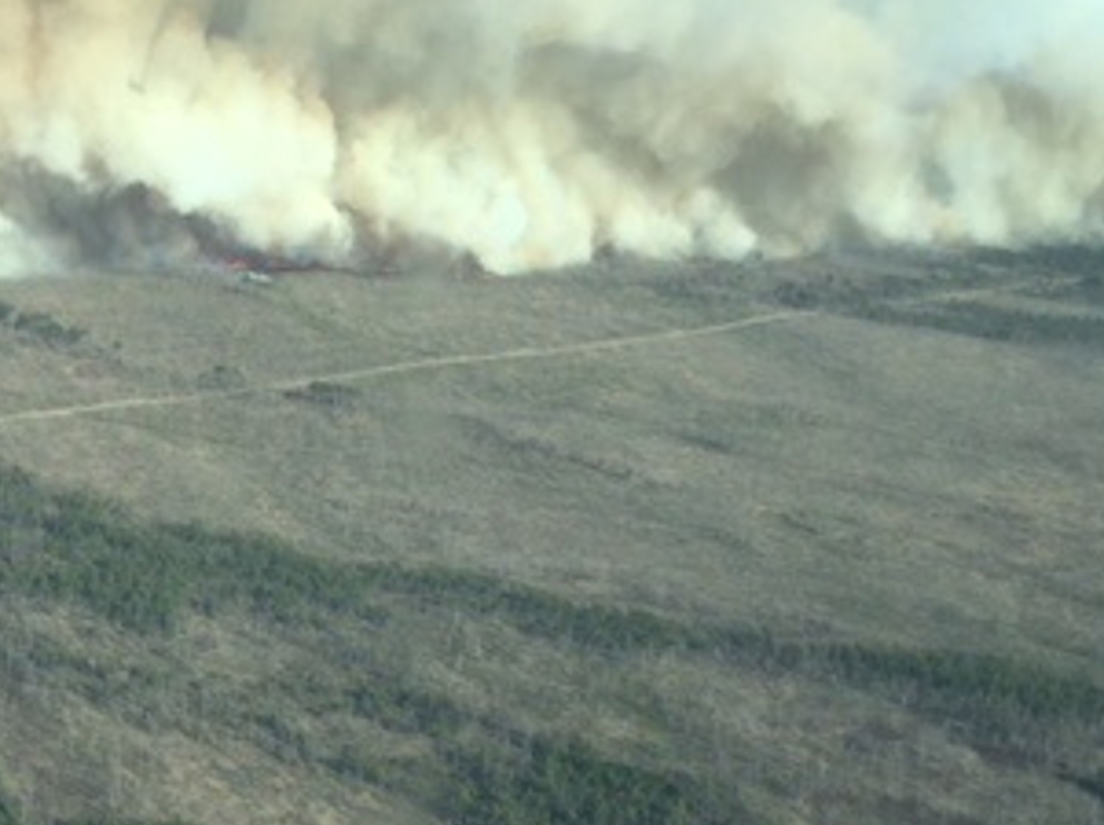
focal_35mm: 66
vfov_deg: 22.1
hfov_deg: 27.9
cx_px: 37
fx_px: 2102
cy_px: 579
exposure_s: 1/876
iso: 25
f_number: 2.4
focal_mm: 3.3
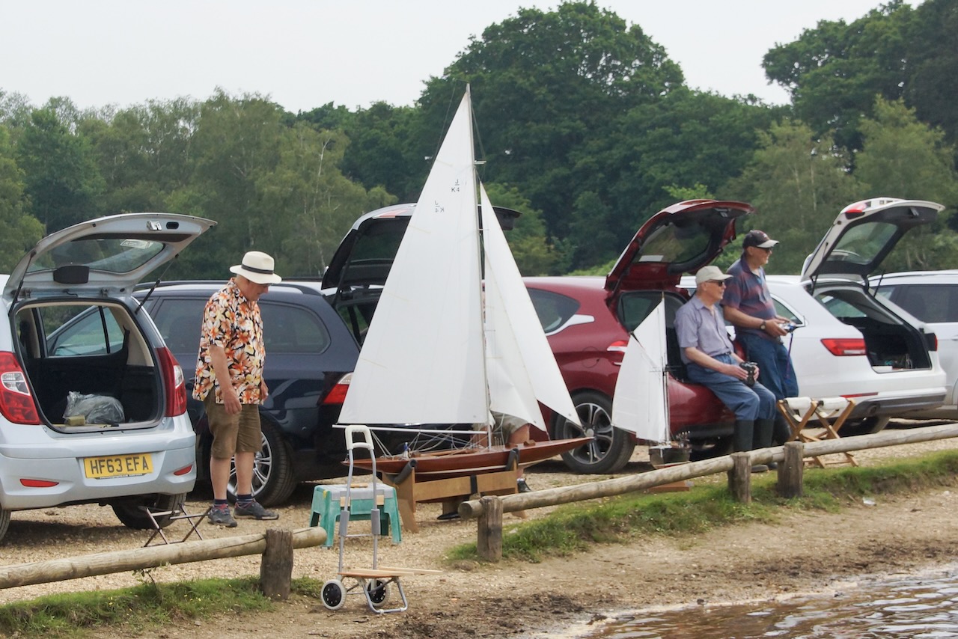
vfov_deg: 22.6
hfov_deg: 33.4
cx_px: 479
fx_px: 1597
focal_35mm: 60
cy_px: 320
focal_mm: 40
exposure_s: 1/1250
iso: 400
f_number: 9
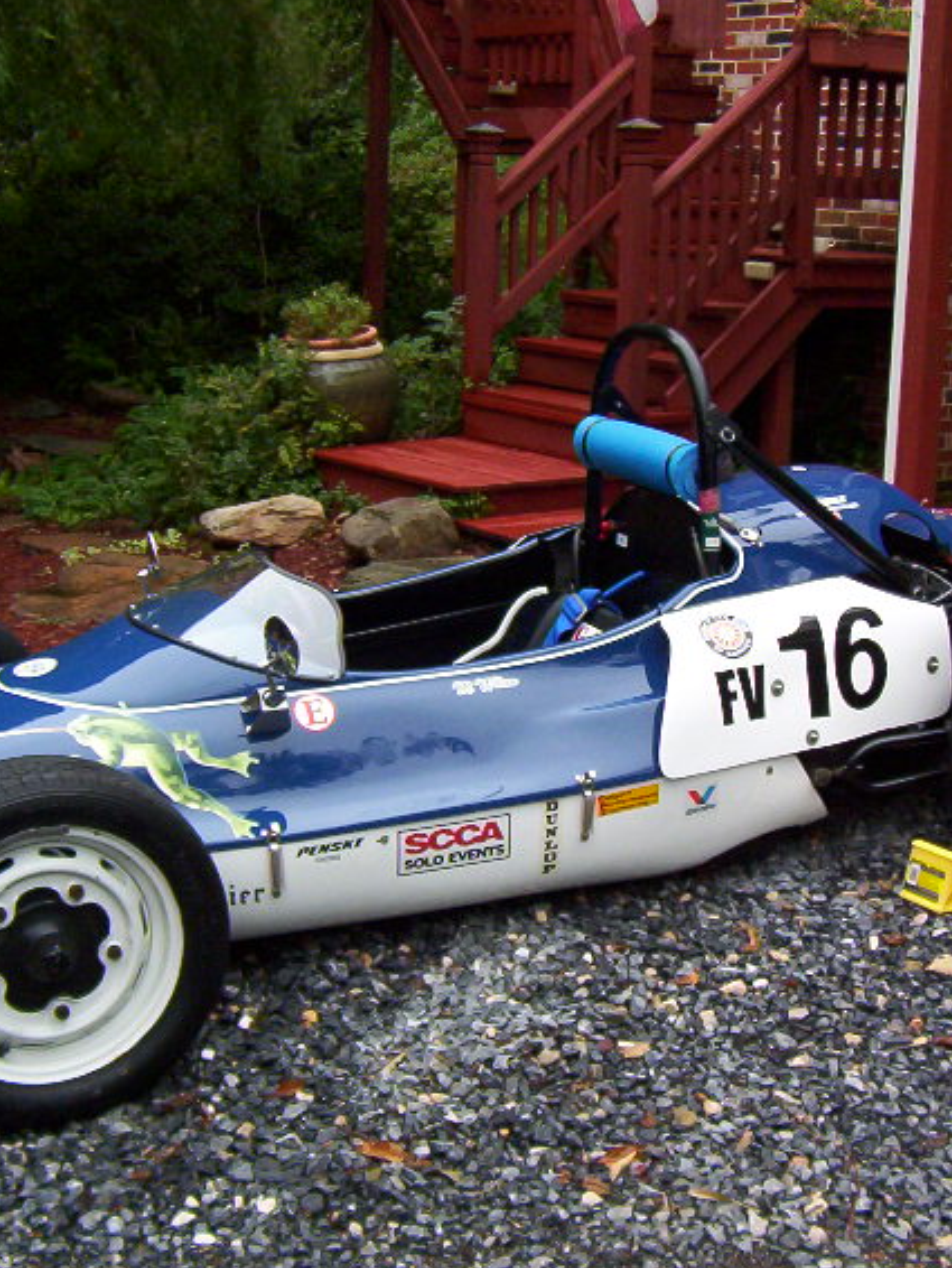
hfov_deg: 28.0
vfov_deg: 36.8
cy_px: 618
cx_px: 542
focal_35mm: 52
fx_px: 1905
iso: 100
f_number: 2.76
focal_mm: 5.54
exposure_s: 1/175
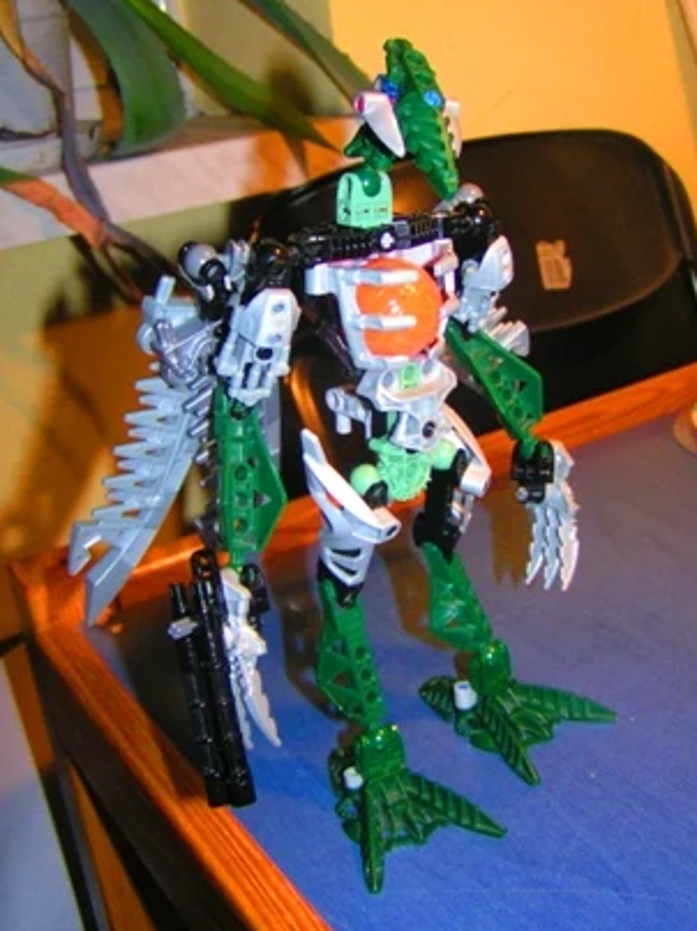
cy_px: 419
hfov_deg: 32.9
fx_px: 1182
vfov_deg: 42.9
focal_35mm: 44
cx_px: 367
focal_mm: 5.8
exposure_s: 1/40
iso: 200
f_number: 2.8
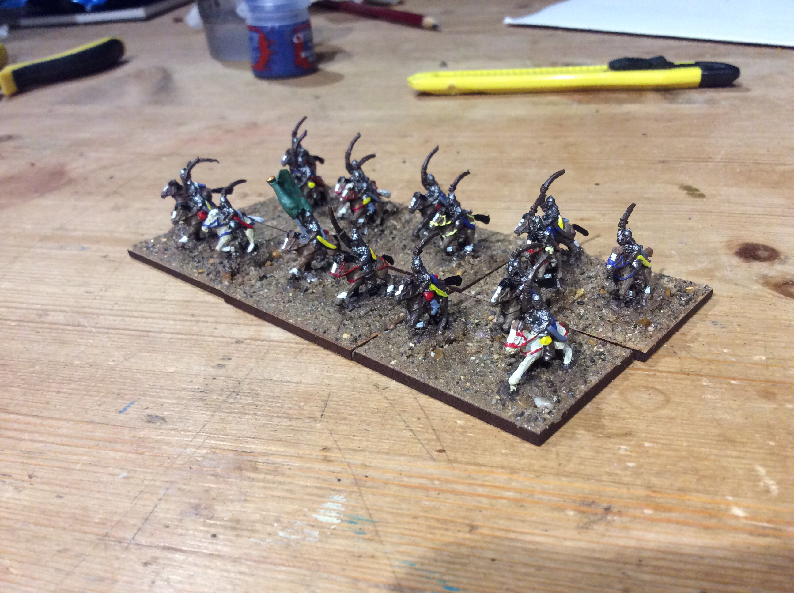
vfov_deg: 44.1
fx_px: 733
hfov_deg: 56.9
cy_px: 296
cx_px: 397
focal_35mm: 32
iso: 125
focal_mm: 3.3
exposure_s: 1/25
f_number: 2.4
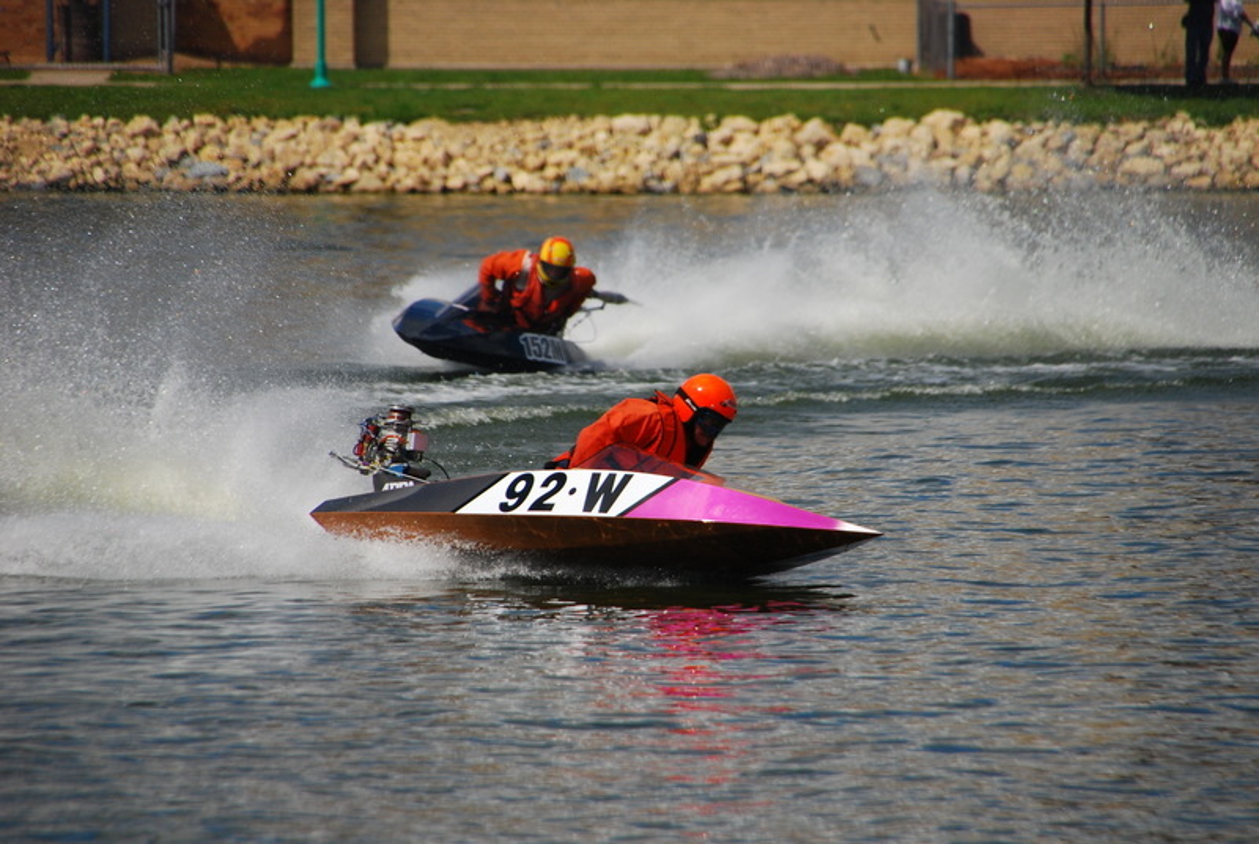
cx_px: 630
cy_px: 422
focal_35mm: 405
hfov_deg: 5.1
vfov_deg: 3.4
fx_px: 14184
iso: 320
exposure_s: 1/2500
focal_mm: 270
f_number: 6.3
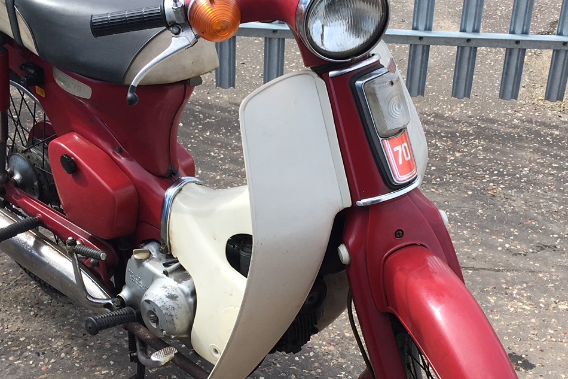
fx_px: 1010
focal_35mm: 64
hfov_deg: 31.4
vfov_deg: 21.2
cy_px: 223
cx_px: 313
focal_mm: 4.15
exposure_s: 1/596
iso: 25
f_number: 2.2
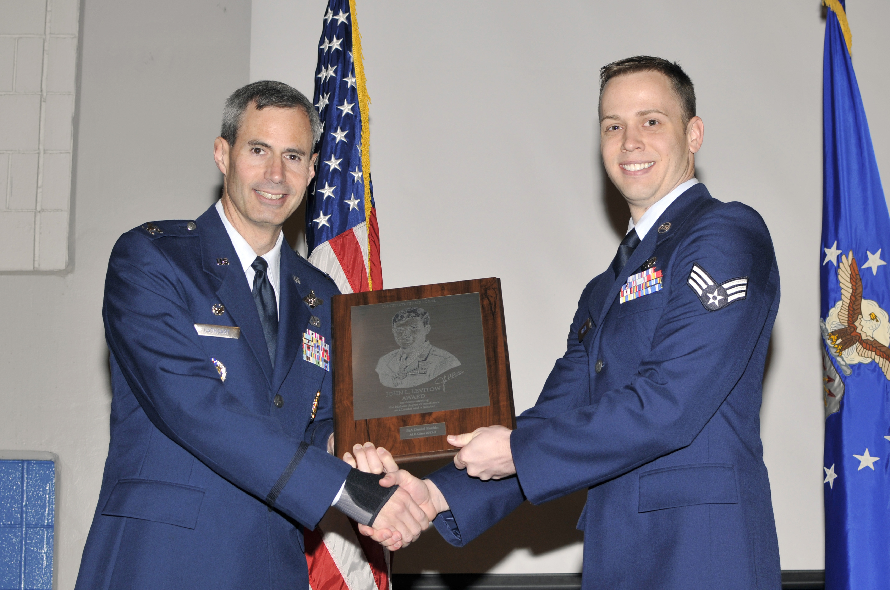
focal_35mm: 52
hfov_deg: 37.9
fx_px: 1296
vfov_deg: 25.7
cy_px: 295
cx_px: 445
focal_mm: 35
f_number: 4.5
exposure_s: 1/40
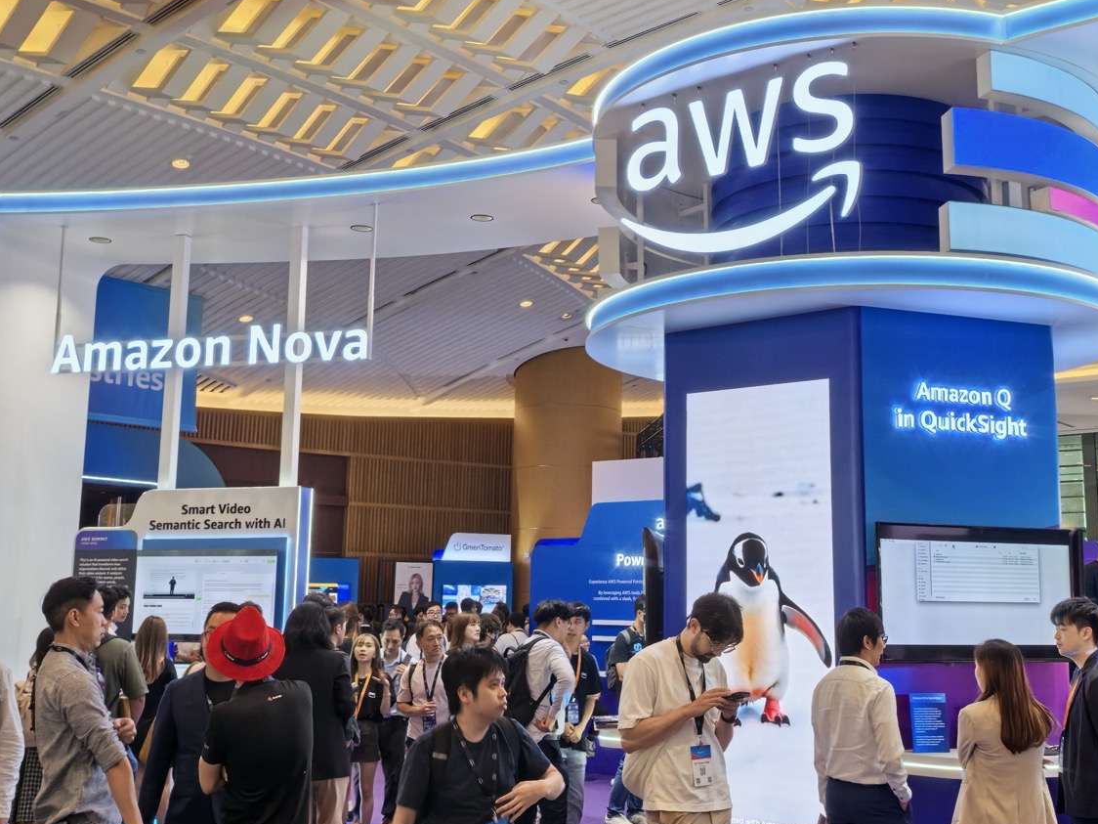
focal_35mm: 41
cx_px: 576
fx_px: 1300
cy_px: 393
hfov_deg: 45.8
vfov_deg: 35.1
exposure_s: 1/33.3
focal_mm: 8.5
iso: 250
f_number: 4
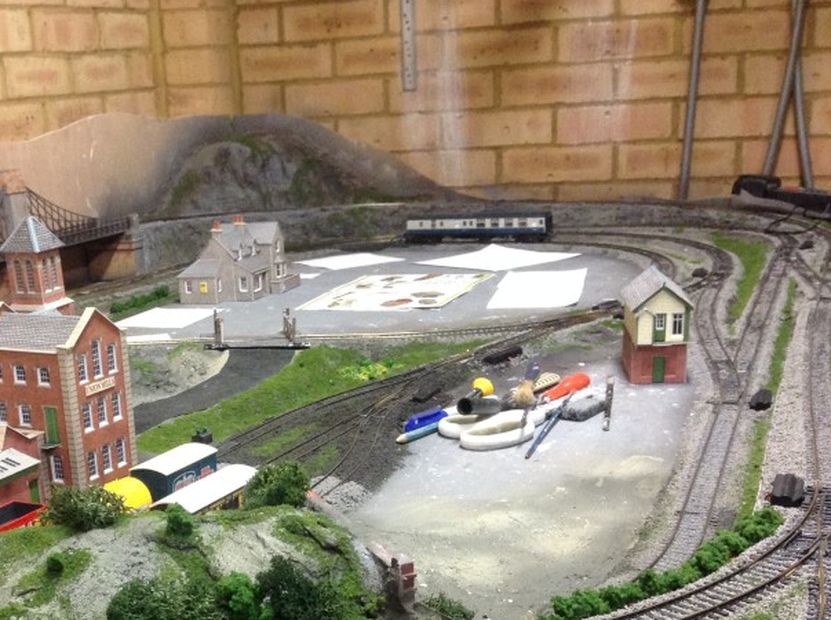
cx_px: 234
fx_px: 1342
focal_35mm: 56
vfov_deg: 25.4
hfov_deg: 33.9
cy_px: 522
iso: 125
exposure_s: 1/24
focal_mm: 3.3
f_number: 2.4
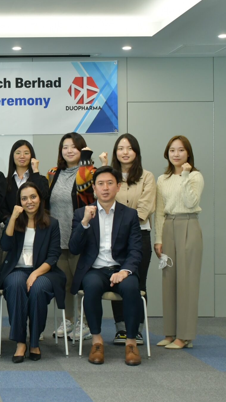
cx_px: -75
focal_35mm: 76
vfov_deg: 27.9
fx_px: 810
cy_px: 200
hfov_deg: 15.1
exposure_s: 1/250
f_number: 3.5
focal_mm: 24
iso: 800
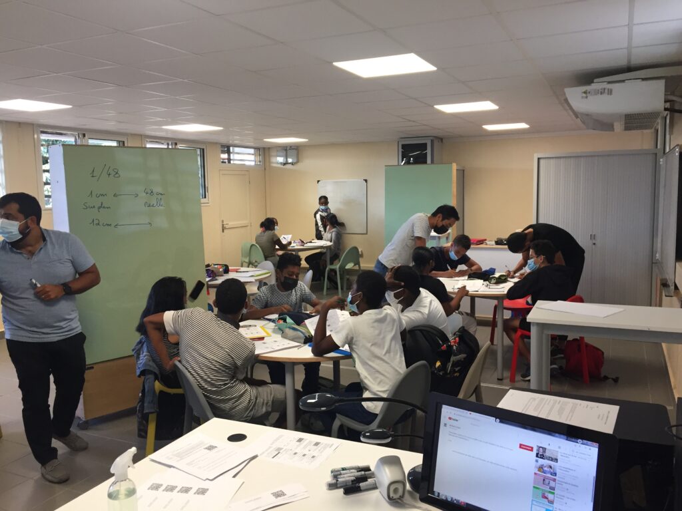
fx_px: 571
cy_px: 256
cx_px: 341
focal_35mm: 29
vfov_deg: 48.2
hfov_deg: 61.7
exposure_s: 1/33
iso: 50
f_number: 2.2
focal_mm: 4.15
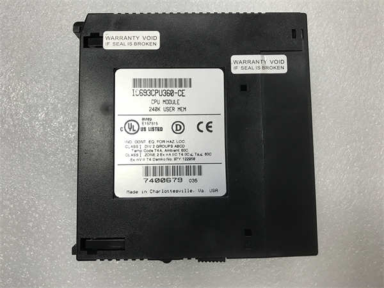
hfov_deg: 63.4
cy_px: 144
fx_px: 311
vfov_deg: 49.7
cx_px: 192
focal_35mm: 28
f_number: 1.8
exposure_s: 1/33
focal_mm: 3.99
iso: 20
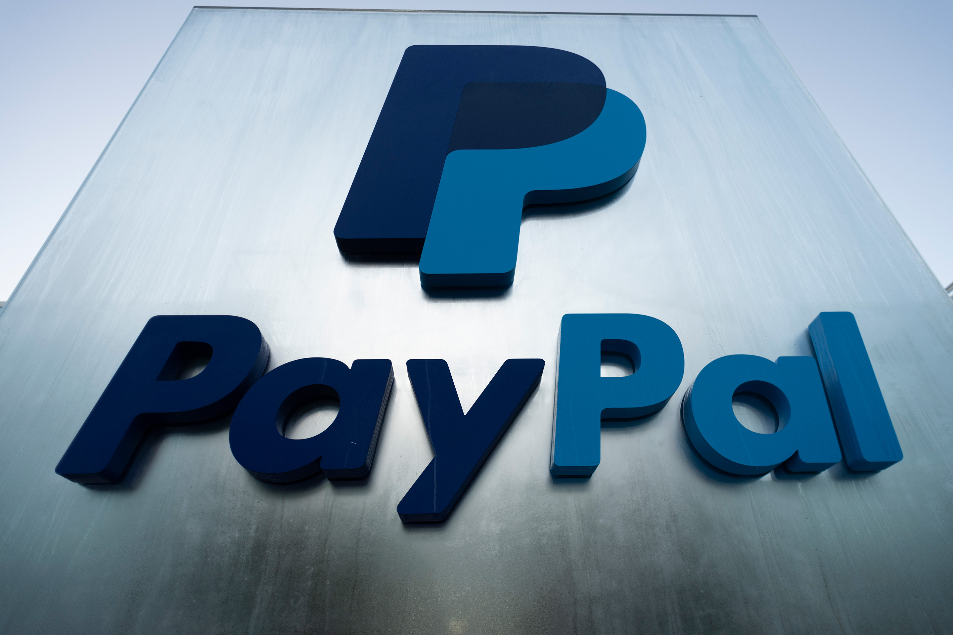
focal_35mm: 20
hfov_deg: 84.0
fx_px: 529
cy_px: 318
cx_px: 476
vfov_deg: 61.9
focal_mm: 20
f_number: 2.8
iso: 200
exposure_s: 1/1250
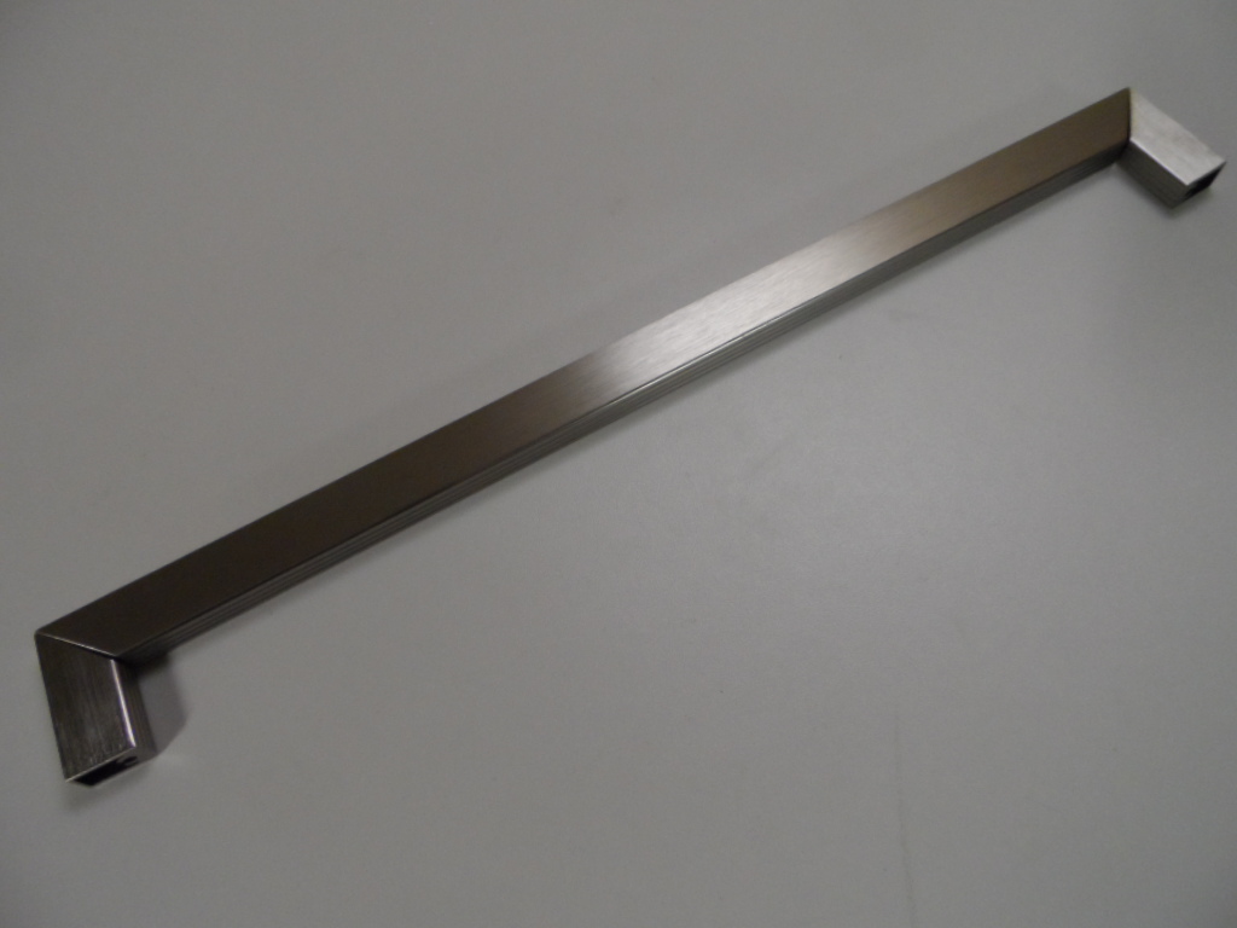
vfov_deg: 56.8
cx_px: 618
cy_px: 464
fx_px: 858
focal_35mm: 24
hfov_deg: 71.6
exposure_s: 1/30
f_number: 3.2
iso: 400
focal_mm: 4
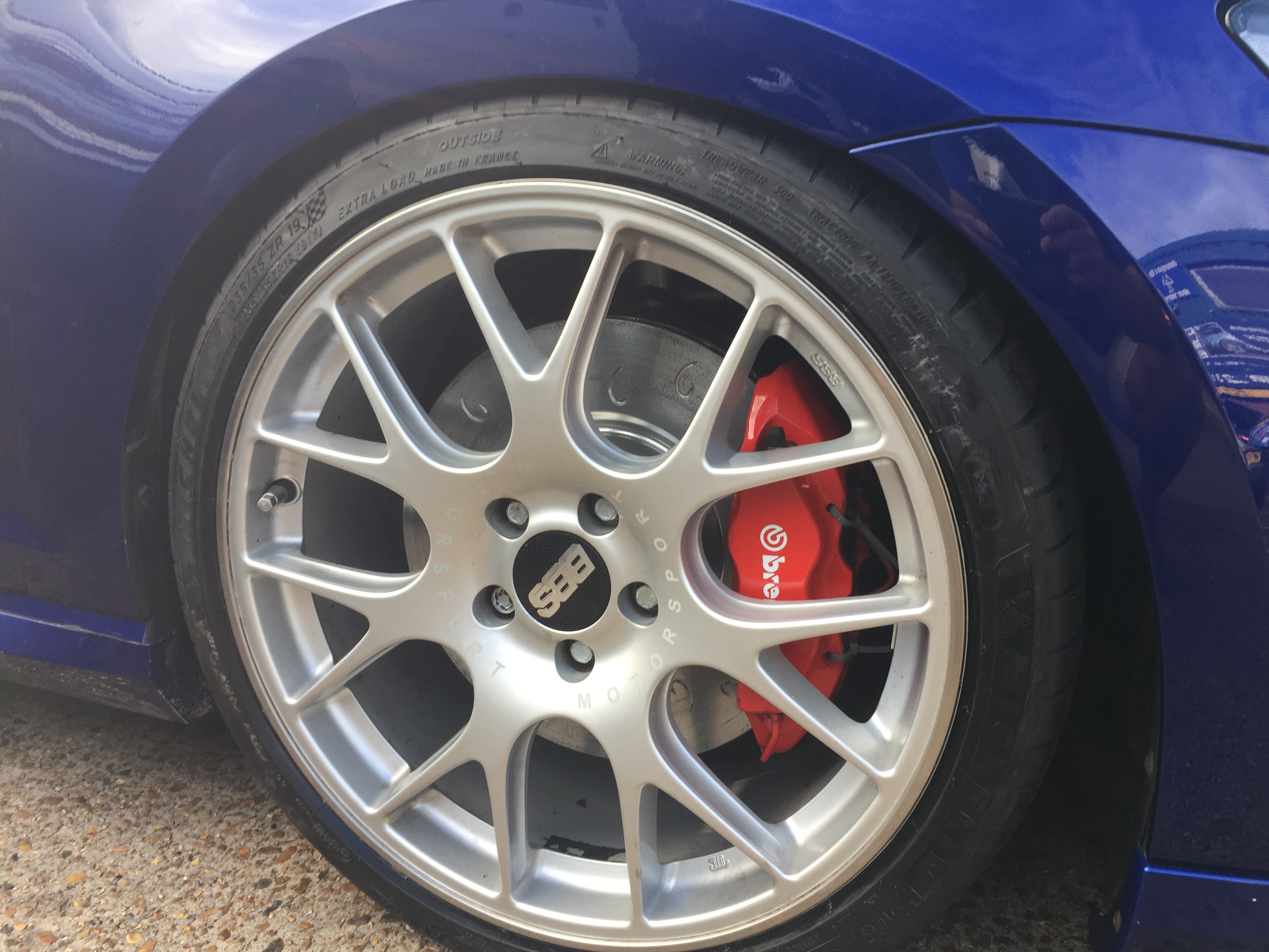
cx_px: 634
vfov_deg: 48.2
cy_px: 476
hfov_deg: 61.7
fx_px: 1063
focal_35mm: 29
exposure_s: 1/100
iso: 32
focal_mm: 4.15
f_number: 2.2
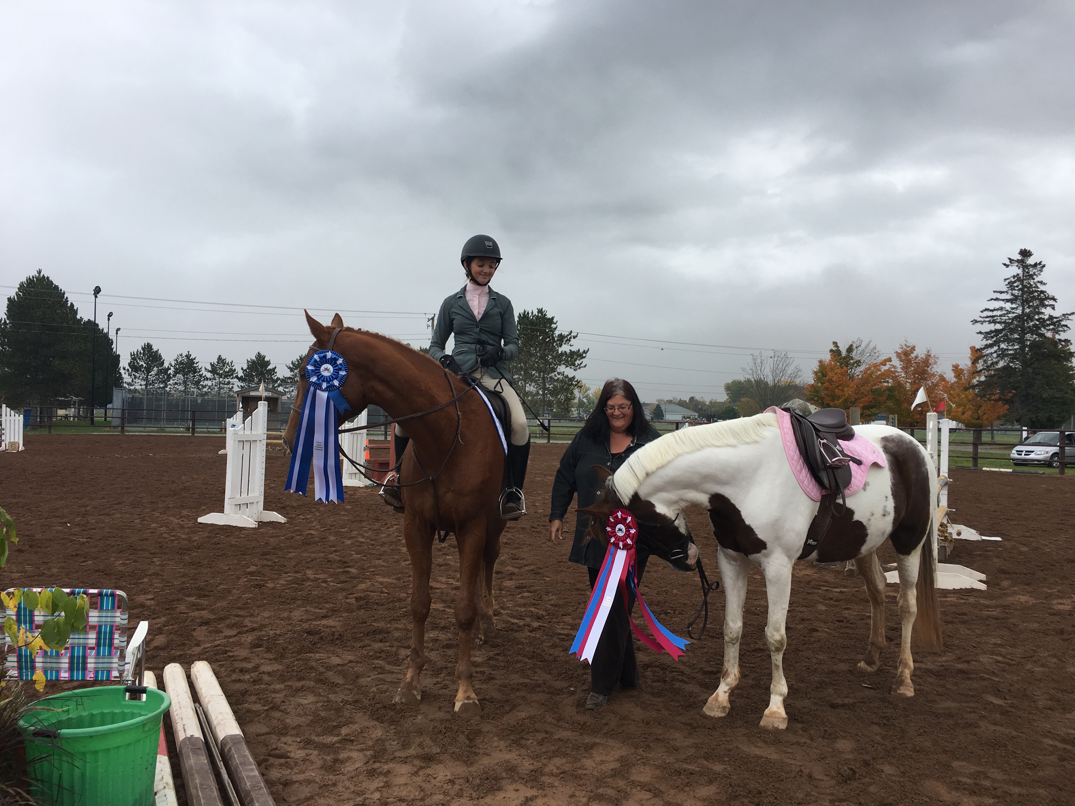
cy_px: 403
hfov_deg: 61.7
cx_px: 538
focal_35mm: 29
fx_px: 901
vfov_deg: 48.2
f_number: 2.2
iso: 25
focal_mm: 4.15
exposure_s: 1/455
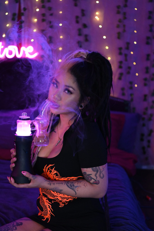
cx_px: 77
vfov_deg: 28.9
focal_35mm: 70
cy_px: 116
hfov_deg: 19.4
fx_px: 449
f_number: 3.5
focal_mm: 70
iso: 8000
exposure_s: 1/200
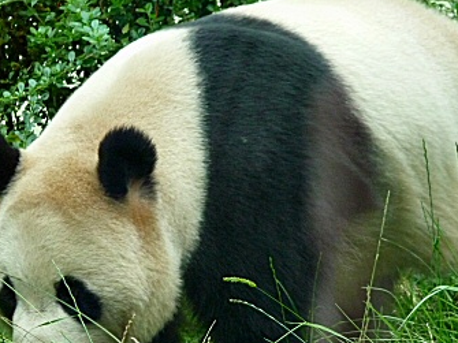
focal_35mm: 382
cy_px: 191
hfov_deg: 5.2
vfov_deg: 3.9
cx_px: 306
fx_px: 5052
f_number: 4.9
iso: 400
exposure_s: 1/200
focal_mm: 44
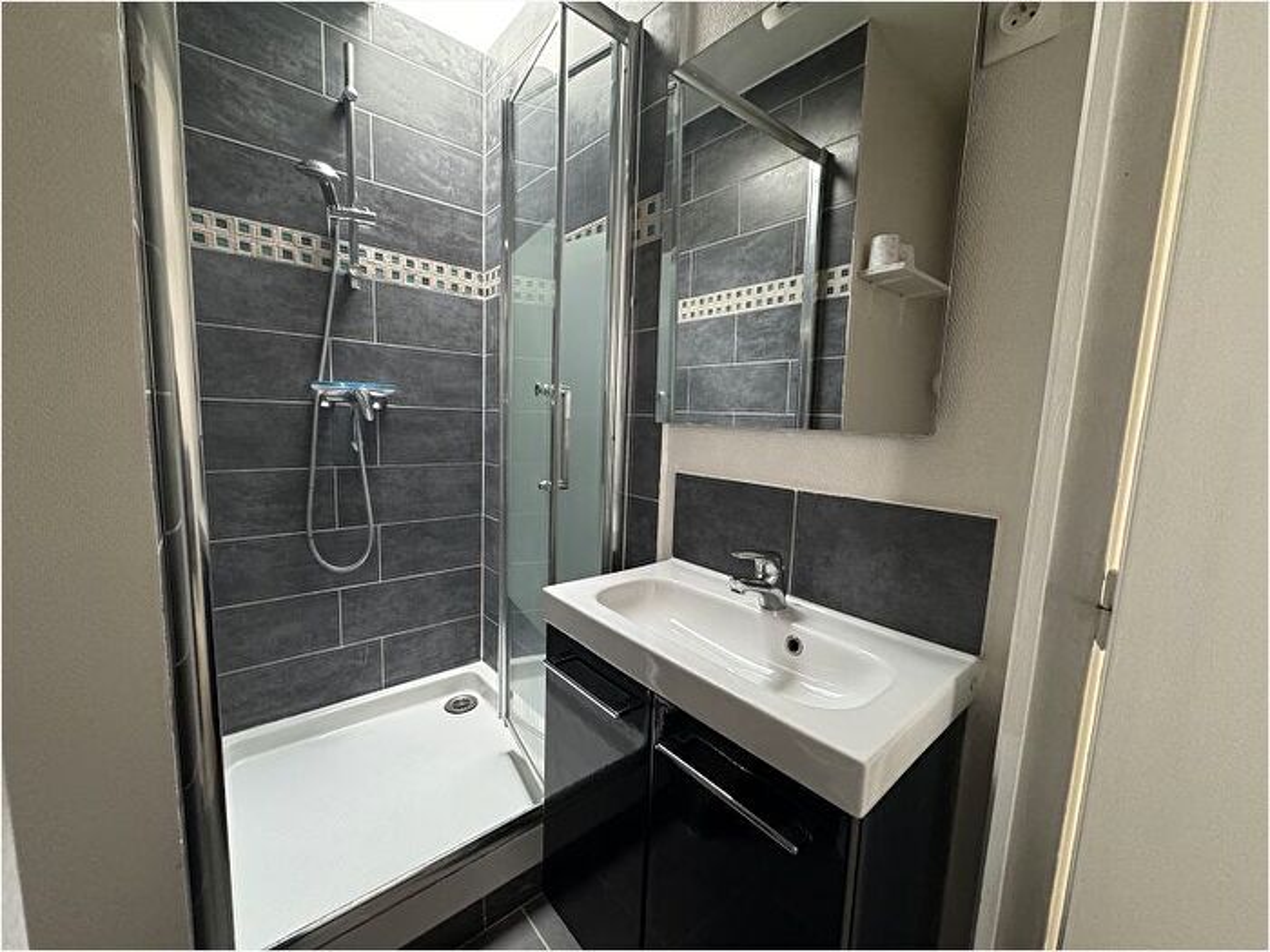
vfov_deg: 85.7
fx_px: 514
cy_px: 476
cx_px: 635
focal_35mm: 14
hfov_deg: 102.1
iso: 500
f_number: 2.2
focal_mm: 2.22
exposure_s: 1/60
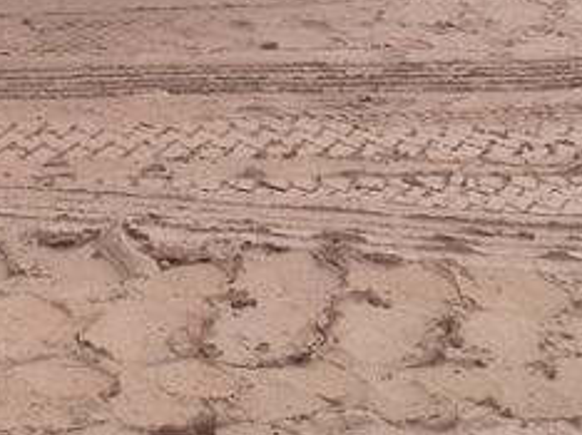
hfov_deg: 12.1
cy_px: -419
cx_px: -124
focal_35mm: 159
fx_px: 2671
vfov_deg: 8.8
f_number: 2.4
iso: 50
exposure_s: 1/241
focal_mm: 4.28
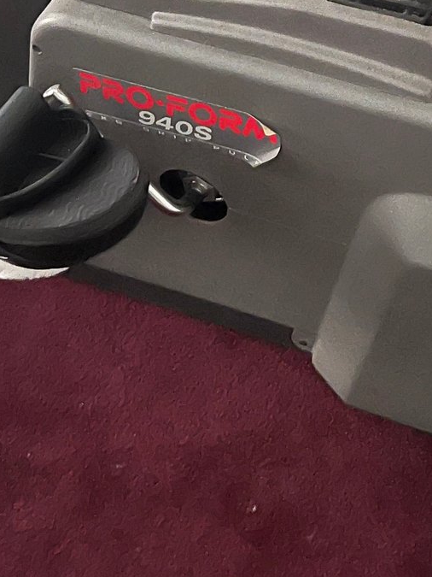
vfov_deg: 24.8
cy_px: 99
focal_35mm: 77
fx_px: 1282
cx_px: 359
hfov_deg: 18.9
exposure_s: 1/14
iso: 800
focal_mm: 5.7
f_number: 1.5
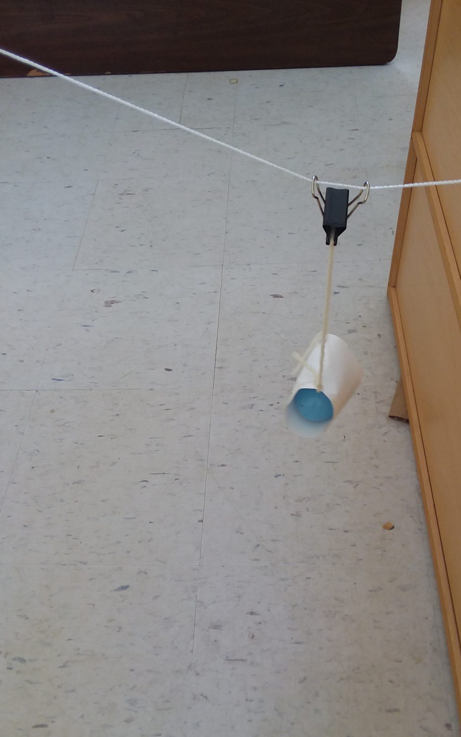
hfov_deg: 40.6
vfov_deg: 61.2
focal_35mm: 31
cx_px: 240
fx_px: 623
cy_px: 367
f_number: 1.9
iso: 50
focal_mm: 2.47
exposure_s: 1/30
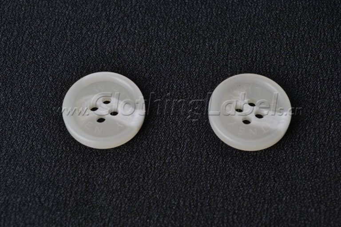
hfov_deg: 24.6
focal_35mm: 82
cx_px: 170
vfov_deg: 16.6
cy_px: 114
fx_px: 781
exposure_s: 1/80
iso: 100
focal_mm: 55
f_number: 13
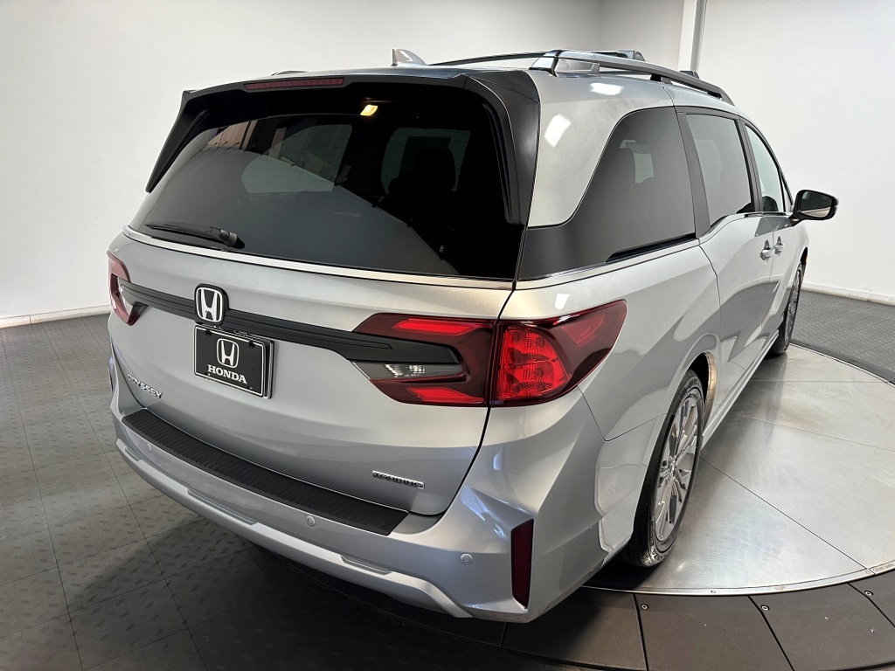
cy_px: 336
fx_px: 621
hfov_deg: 71.6
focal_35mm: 24
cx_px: 448
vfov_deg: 56.8
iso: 400
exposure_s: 1/60
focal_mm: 6.86
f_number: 1.78
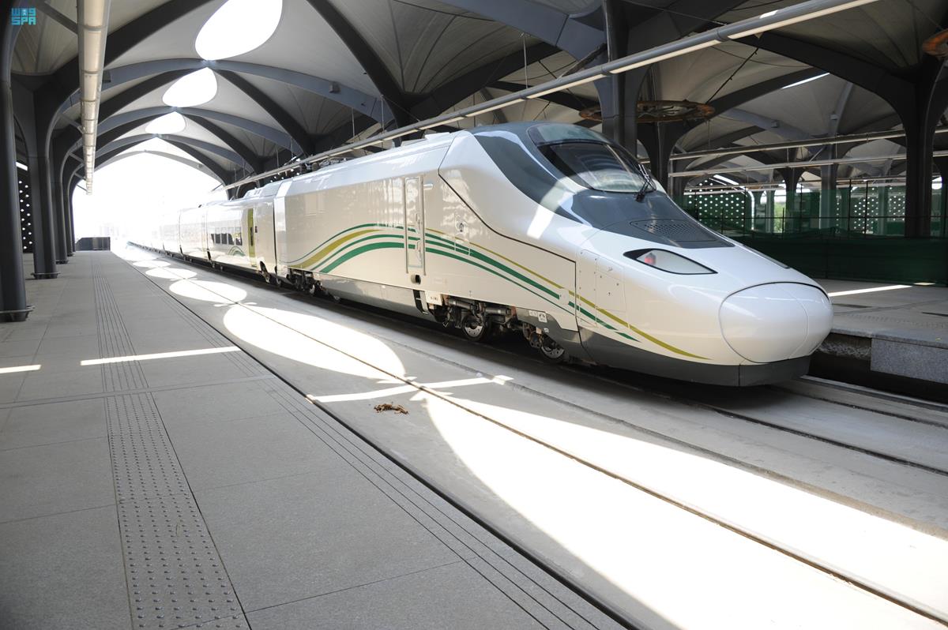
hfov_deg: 65.5
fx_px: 737
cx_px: 474
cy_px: 315
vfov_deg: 46.3
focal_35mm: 28
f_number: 5.6
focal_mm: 28
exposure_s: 1/200
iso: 320
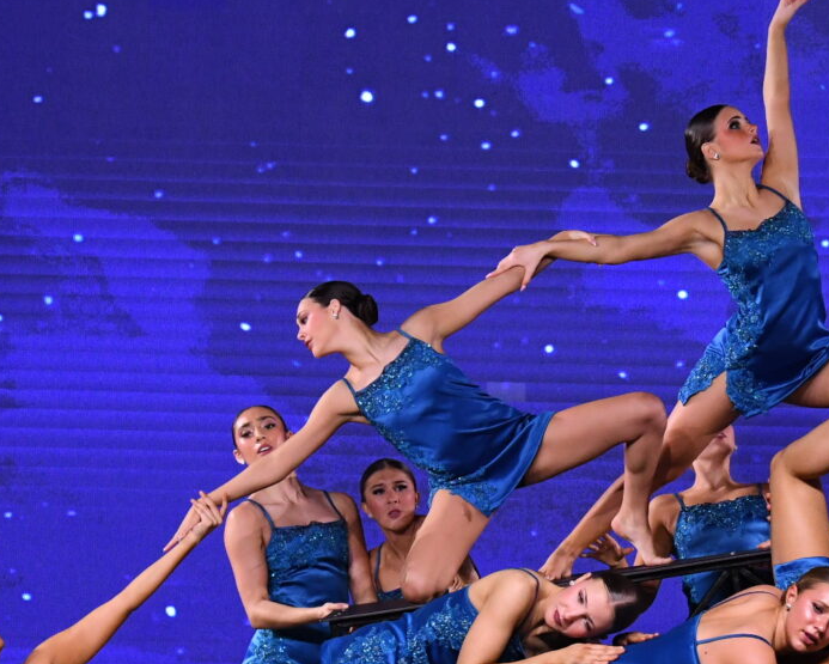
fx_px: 10046
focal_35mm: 409
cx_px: 711
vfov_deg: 3.8
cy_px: 464
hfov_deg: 4.7
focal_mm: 105
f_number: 4
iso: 2500
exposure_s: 1/800
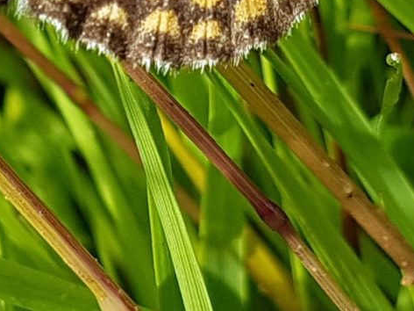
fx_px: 1686
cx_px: 89
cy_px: -258
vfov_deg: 9.9
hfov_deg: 13.9
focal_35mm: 141
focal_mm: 4.2
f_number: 1.7
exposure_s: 1/622
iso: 40
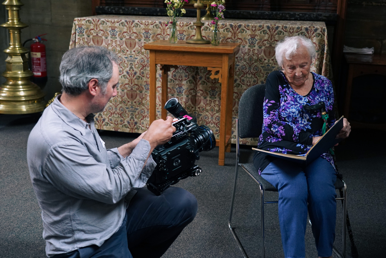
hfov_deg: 42.7
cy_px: 129
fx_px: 493
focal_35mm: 46
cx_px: 193
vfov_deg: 29.2
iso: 3200
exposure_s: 1/50
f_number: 4
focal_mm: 46
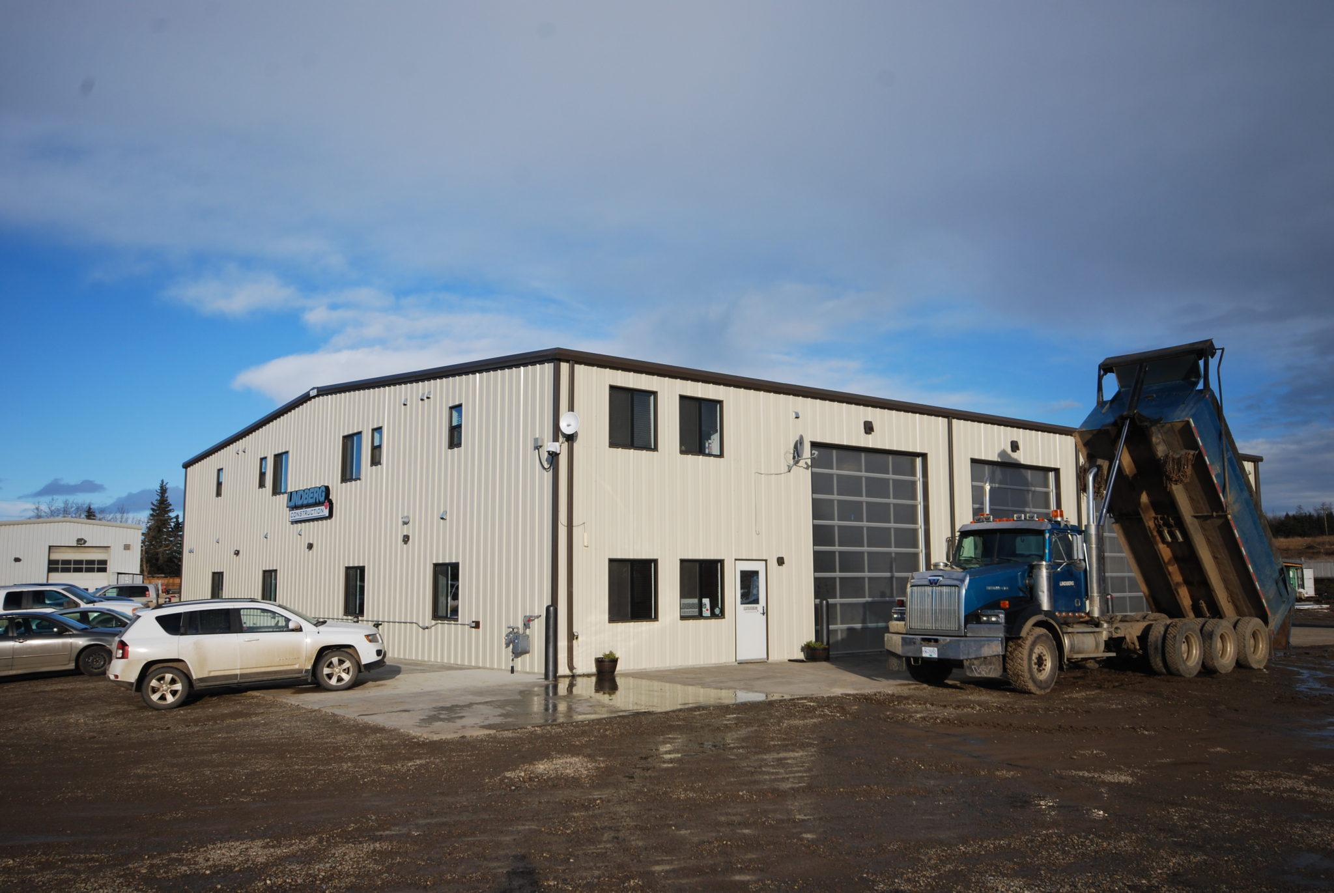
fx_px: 1113
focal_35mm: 30
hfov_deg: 61.9
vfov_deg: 43.7
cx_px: 667
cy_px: 446
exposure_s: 1/250
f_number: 8
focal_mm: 20
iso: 100
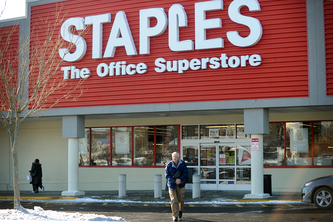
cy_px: 111
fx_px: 647
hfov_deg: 28.9
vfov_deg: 19.4
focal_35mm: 70
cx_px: 166
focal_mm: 70
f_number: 3.2
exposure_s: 1/500
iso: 200
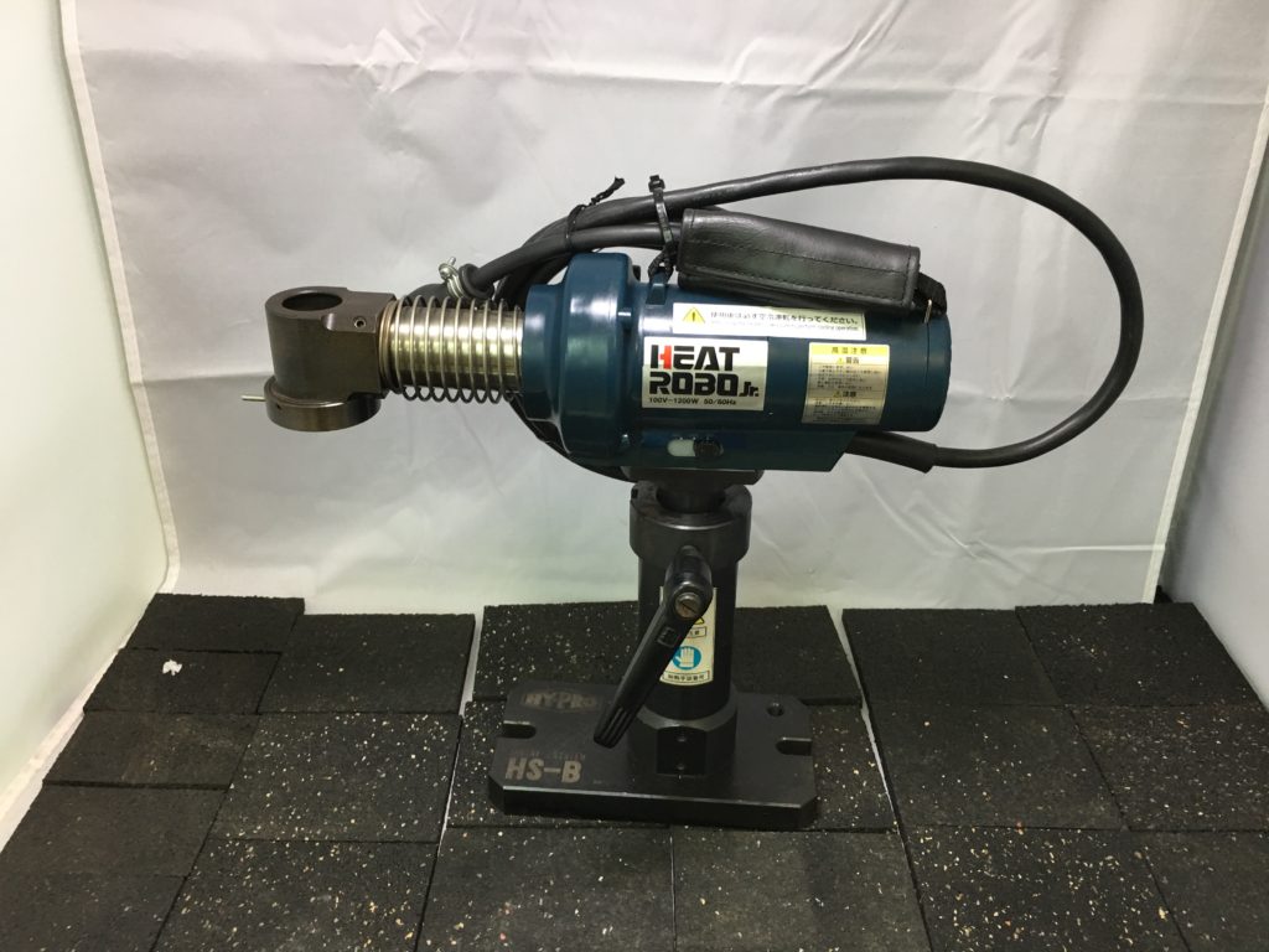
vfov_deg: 48.2
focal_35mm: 29
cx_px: 634
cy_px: 476
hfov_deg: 61.7
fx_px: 1063
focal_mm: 4.15
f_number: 2.2
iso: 50
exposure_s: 1/15
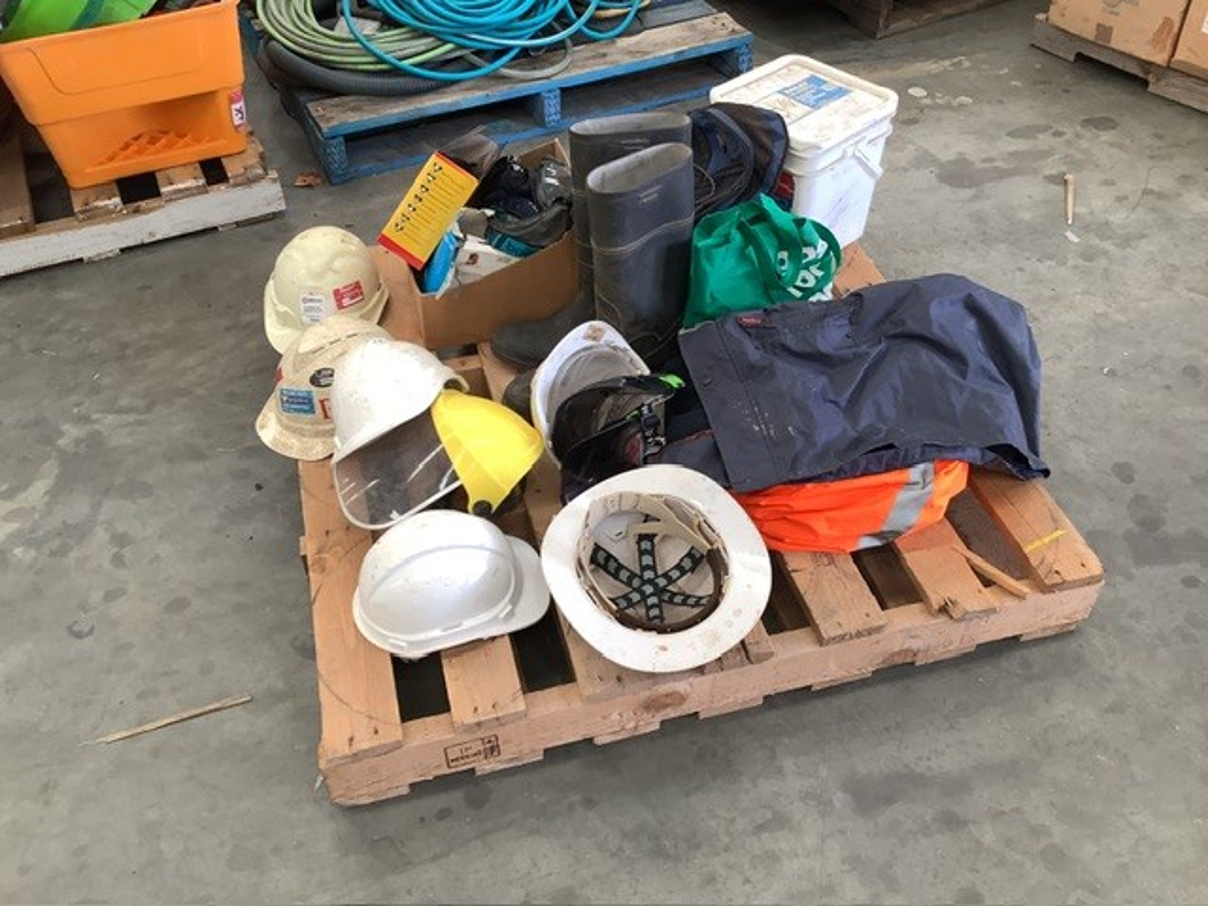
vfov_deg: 45.4
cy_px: 453
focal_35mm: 31
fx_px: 1082
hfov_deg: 58.4
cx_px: 604
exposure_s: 1/50
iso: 64
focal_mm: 3.3
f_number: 2.4
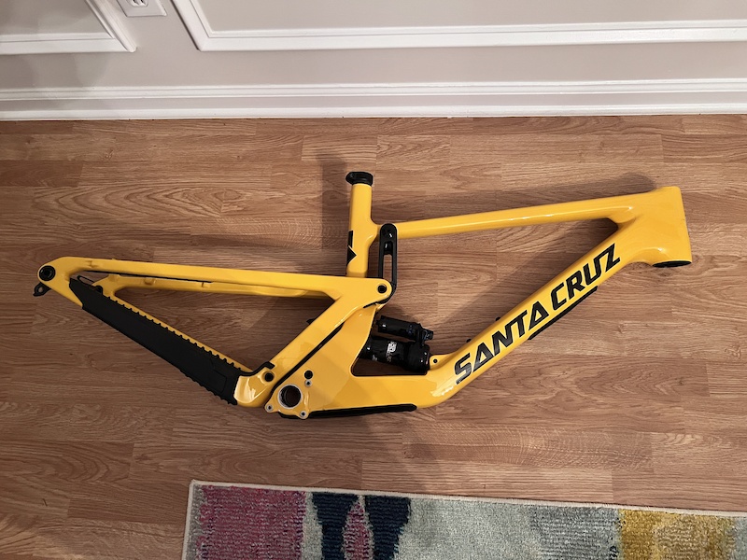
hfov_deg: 67.3
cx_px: 374
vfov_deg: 53.1
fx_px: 561
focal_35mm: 26
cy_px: 280
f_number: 1.5
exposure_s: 1/40
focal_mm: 5.7
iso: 500
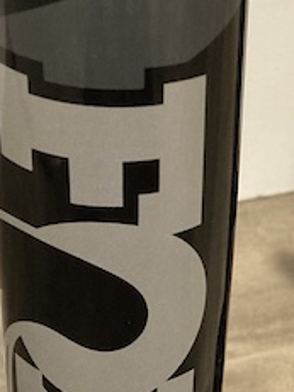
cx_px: 316
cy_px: 192
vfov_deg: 20.2
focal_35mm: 97
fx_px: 1099
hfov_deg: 14.9
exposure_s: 1/30
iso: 400
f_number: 1.8
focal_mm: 3.99
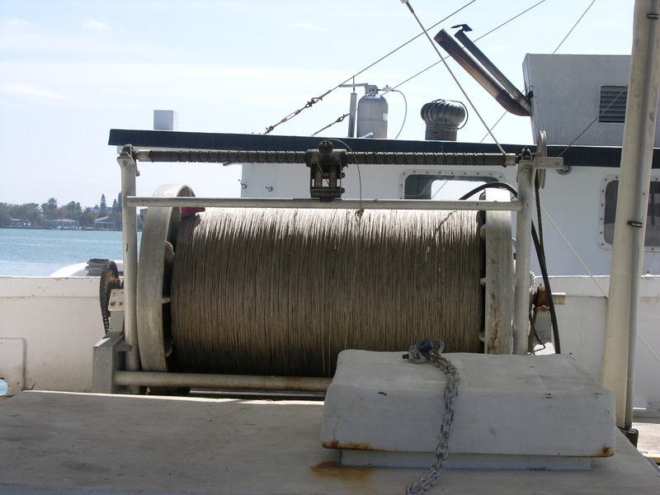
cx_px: 330
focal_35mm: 70
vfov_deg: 21.0
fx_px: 1335
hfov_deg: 27.8
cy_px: 248
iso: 50
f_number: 6.6
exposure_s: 1/229
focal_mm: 17.8
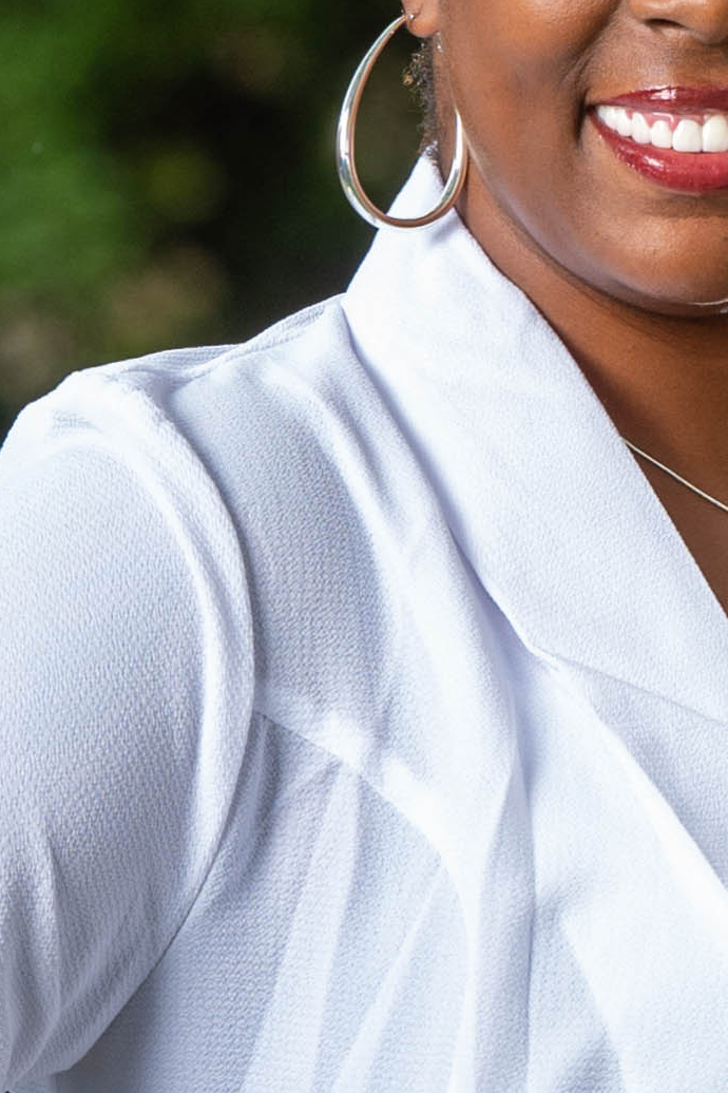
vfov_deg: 2.5
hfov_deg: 1.7
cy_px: 883
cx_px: 774
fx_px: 24797
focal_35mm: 817
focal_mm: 140
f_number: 5
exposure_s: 1/50
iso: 200
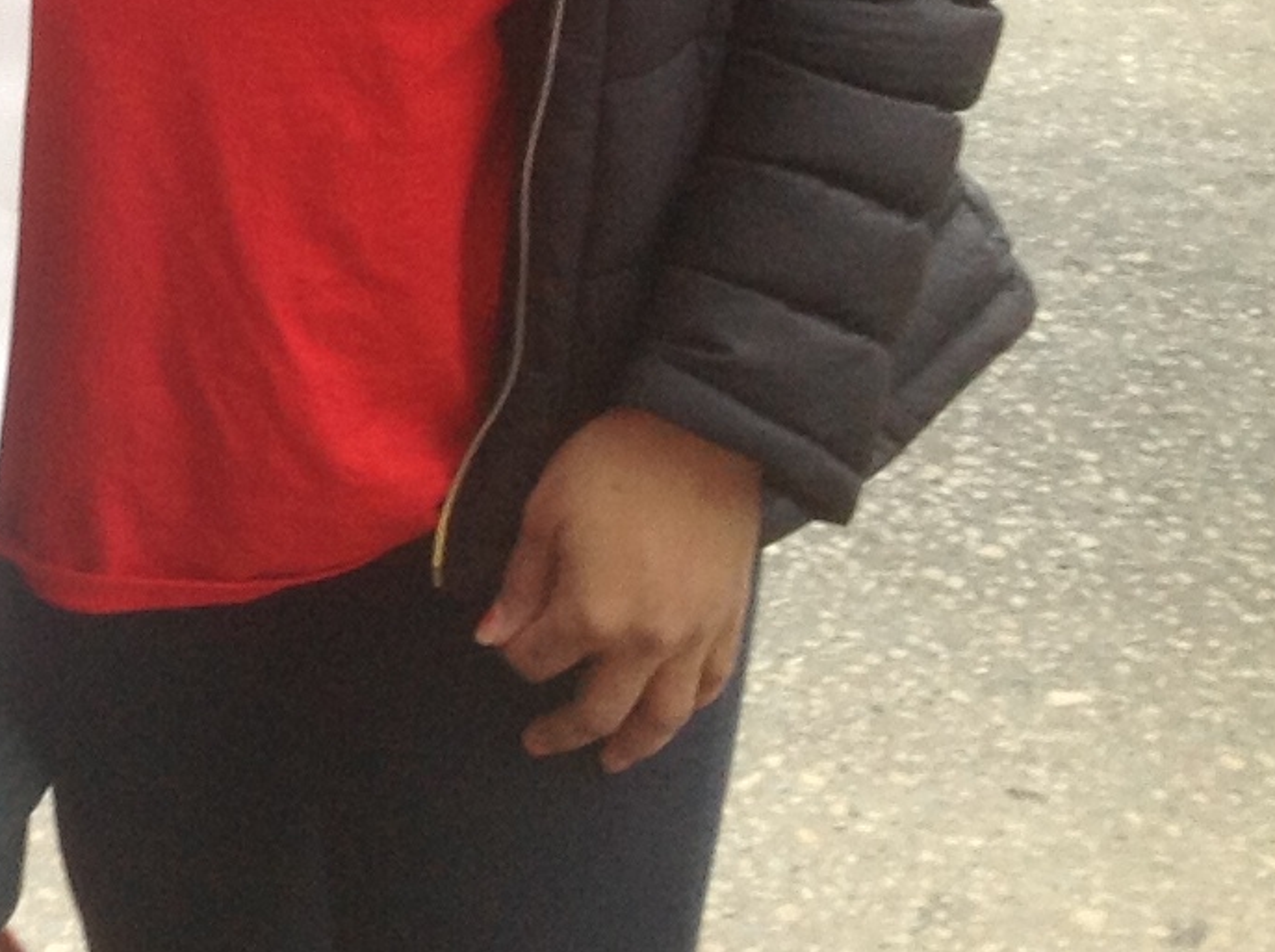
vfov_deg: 10.8
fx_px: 4854
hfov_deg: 13.9
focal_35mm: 132
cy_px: -486
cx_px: -739
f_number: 2.4
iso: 64
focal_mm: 4.28
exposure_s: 1/40
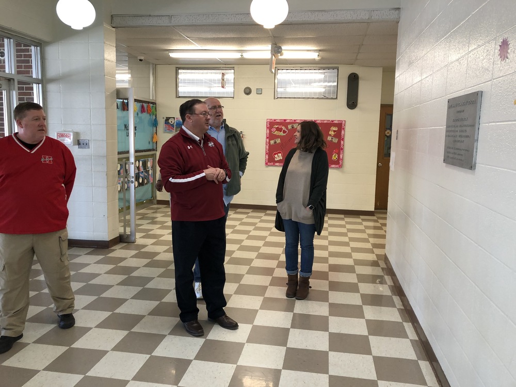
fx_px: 417
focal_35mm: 28
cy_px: 194
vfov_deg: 49.7
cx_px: 258
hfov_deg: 63.4
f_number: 1.8
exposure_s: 1/30
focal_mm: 3.99
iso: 32
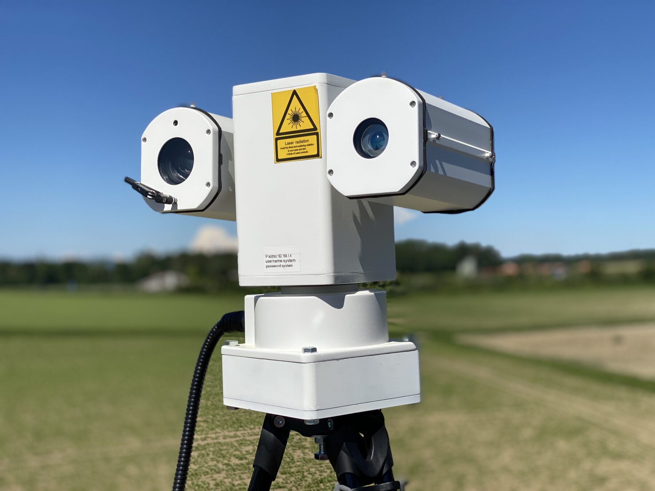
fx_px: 984
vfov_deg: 28.0
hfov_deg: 36.8
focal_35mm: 52
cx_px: 328
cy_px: 246
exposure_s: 1/3690
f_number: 2
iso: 25
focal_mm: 6
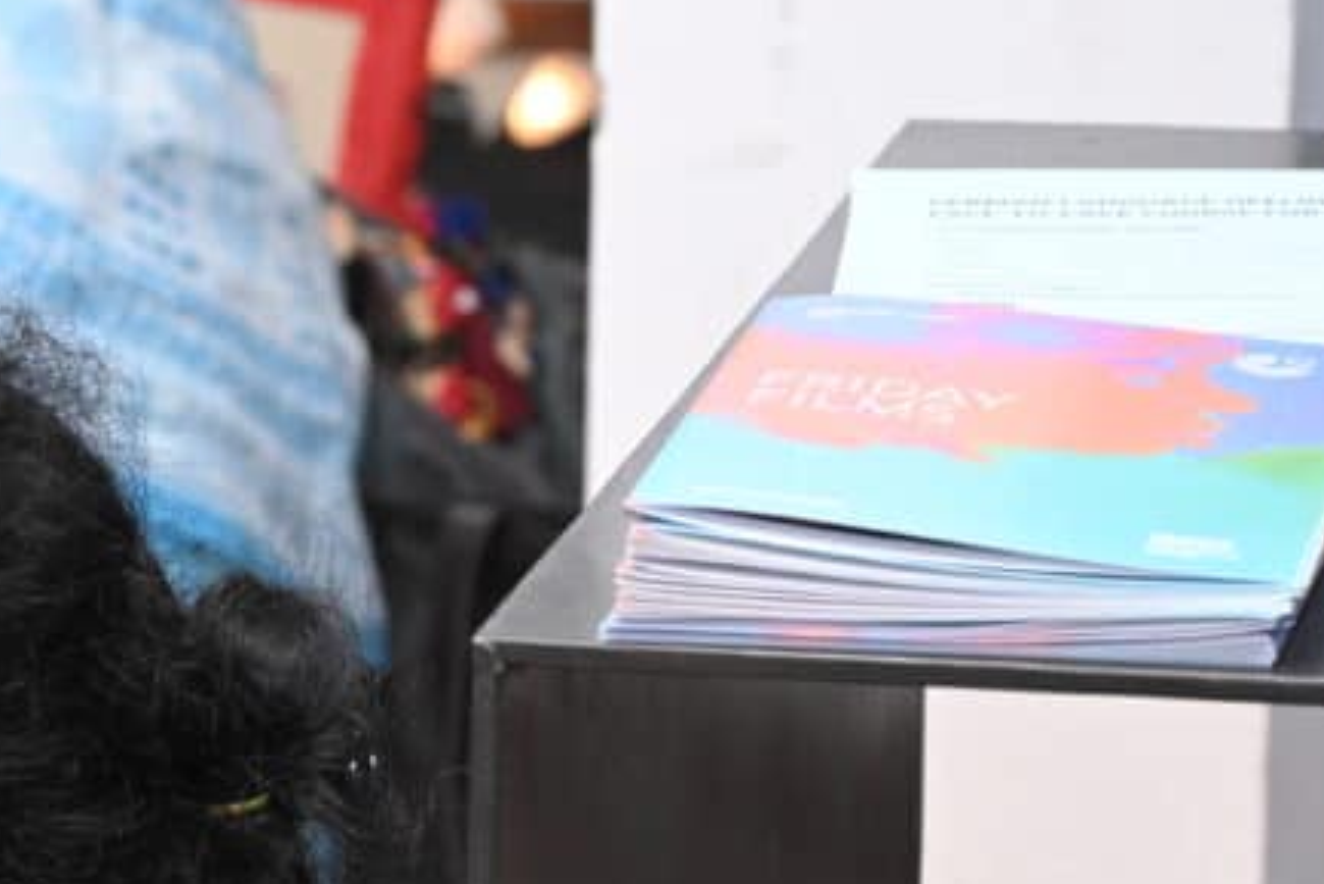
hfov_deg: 7.5
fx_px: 9786
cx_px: -930
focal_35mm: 266
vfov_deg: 5.1
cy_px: 1539
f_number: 5.6
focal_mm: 75
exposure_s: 1/160
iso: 2000
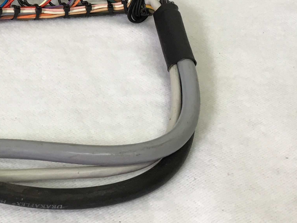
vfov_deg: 18.2
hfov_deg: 23.9
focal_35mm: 77
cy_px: -45
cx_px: -21
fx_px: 661
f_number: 2.2
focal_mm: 4.15
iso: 32
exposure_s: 1/33
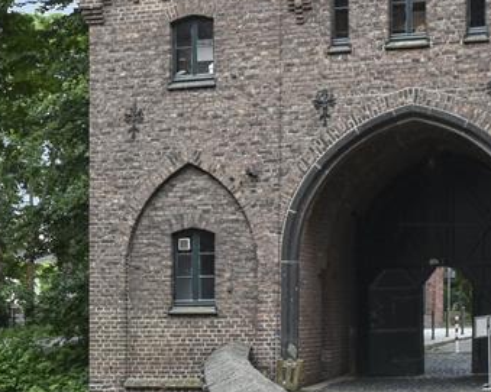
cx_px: 17
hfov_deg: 16.5
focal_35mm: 114
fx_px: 1660
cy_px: 239
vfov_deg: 13.5
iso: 200
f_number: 16
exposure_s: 1/25
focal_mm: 17
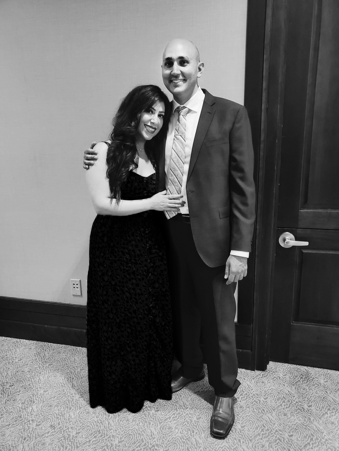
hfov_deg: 53.1
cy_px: 226
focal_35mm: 26
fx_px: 339
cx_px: 170
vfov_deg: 67.3
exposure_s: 1/24
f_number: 1.5
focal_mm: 4.3
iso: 640
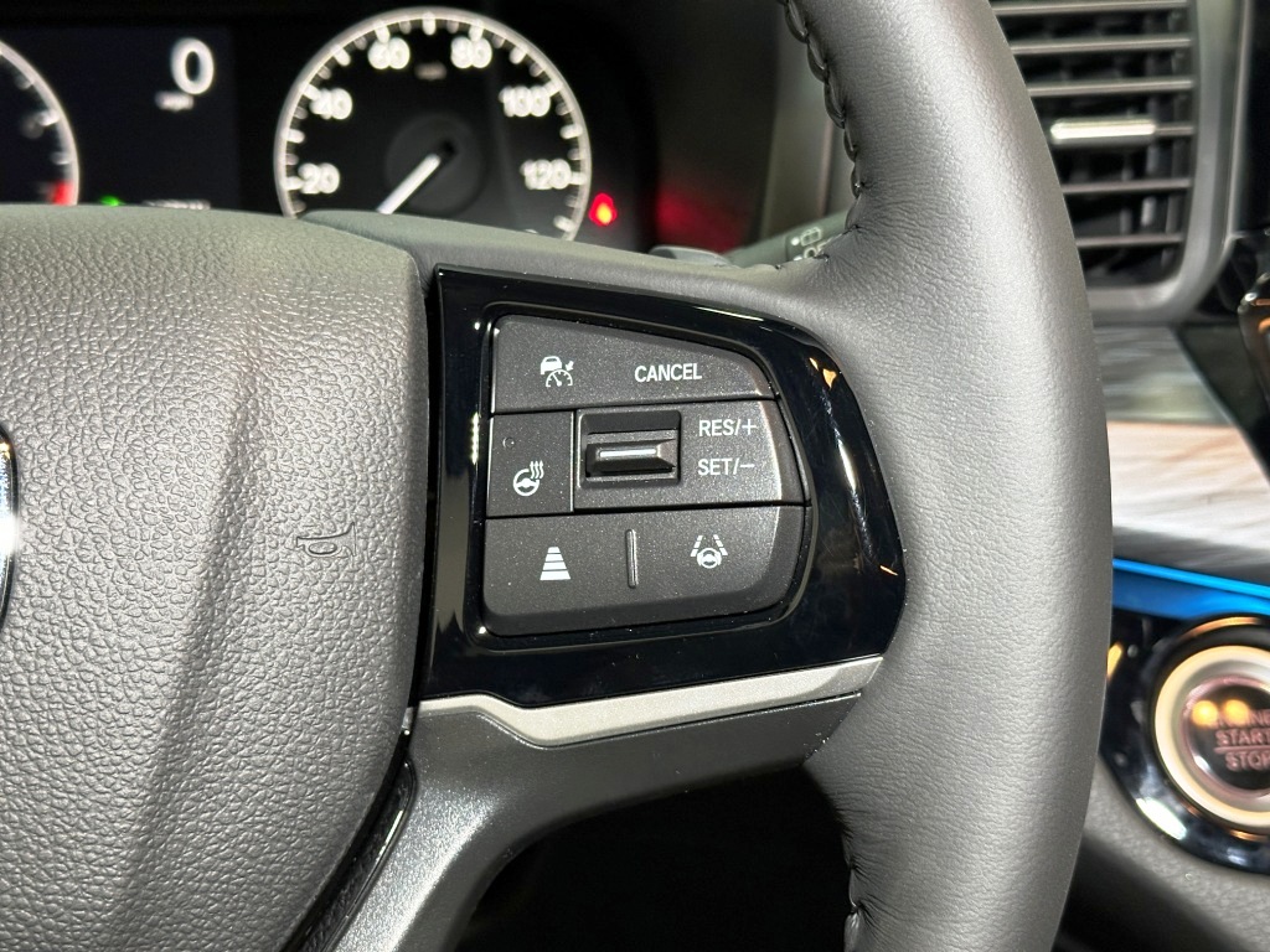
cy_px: 476
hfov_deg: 39.7
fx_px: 1761
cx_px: 635
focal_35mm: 48
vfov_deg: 30.3
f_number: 1.78
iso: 500
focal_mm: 6.86
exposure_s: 1/40
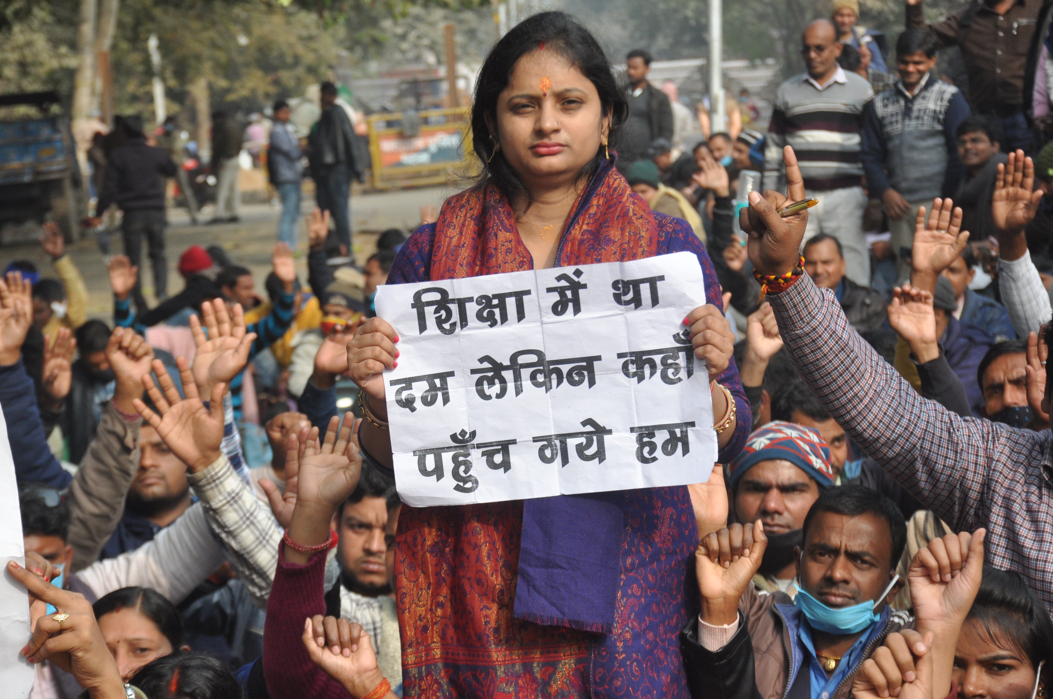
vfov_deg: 10.7
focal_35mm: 128
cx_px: 526
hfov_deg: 16.1
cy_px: 350
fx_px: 3725
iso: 640
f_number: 7.1
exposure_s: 1/800
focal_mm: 85
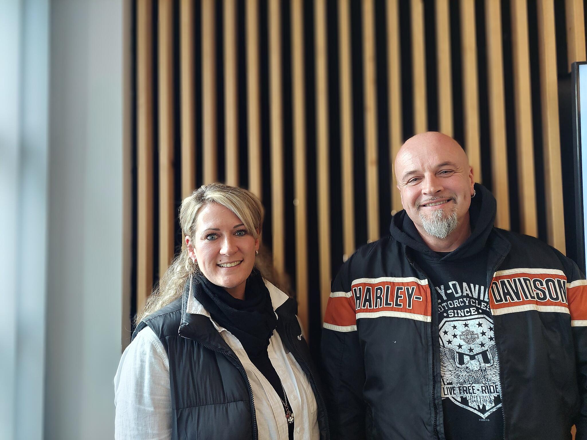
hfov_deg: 69.4
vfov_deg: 54.9
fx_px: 424
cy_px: 220
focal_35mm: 25
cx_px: 294
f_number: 1.8
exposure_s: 1/25
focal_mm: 5.23
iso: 125
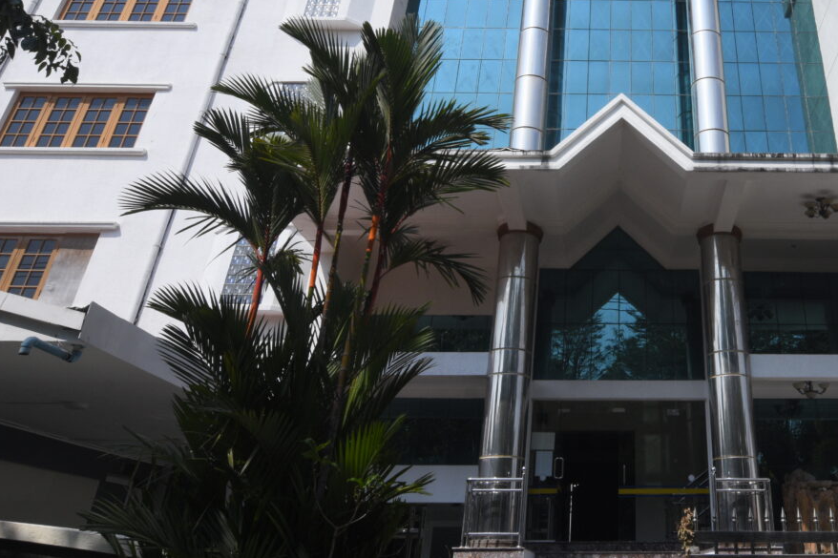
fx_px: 672
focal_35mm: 29
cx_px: 632
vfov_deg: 44.4
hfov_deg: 60.3
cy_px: 180
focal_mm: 11
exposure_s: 1/800
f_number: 11
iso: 400
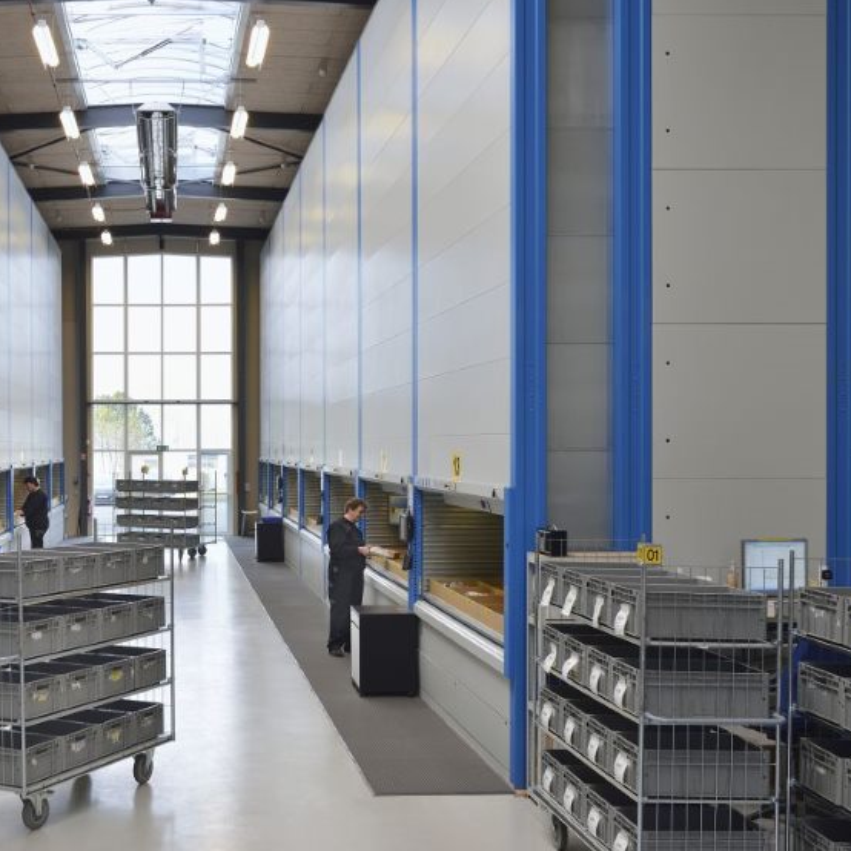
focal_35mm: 46
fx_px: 1279
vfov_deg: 36.8
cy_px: 429
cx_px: 167
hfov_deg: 35.6
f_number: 9
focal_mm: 30
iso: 200
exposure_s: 1/6
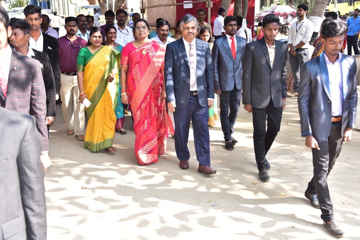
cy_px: 120
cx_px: 180
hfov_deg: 41.1
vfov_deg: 28.1
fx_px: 480
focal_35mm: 48
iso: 500
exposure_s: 1/125
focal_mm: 48
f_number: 5
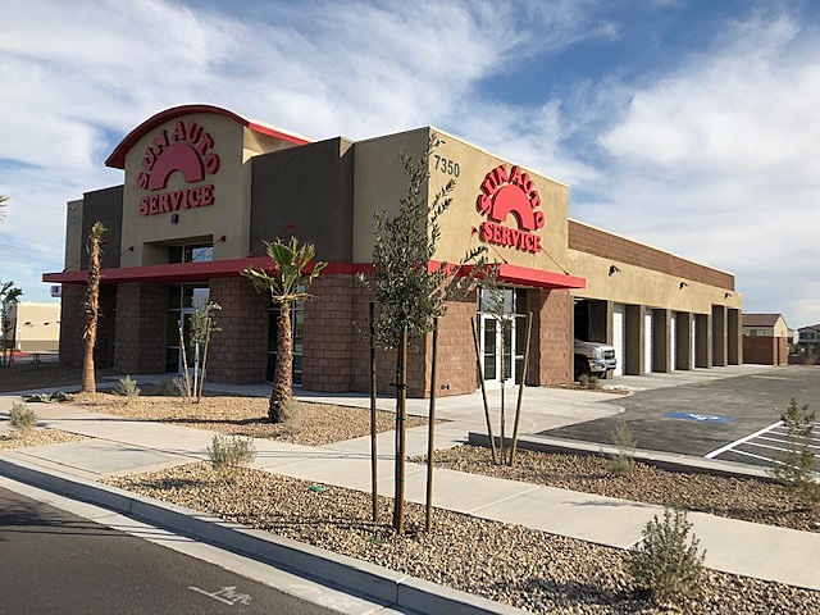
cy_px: 308
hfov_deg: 63.4
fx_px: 663
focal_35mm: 28
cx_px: 410
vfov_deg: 49.7
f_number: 1.8
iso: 20
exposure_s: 1/2088
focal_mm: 3.99
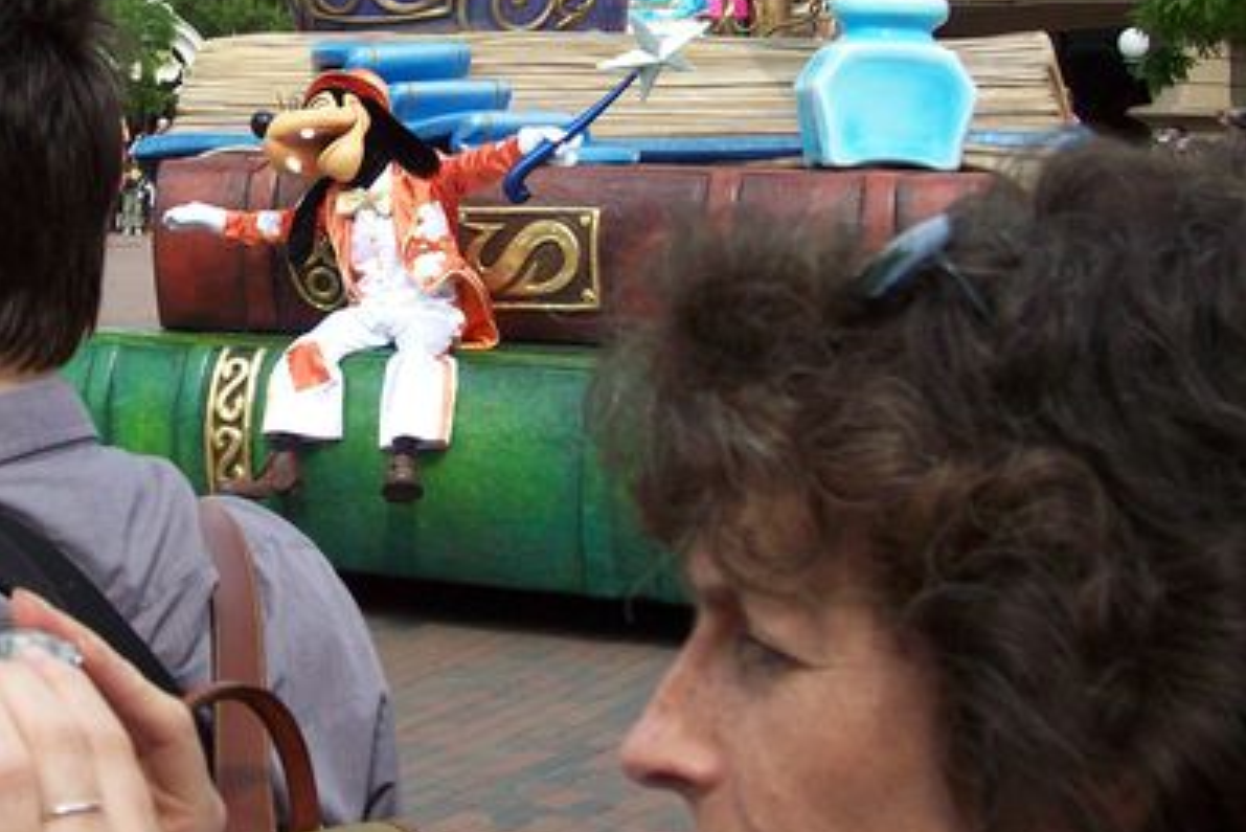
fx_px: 2701
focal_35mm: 78
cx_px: 279
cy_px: 228
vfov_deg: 17.4
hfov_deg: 25.6
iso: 80
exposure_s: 1/525
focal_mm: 7.6
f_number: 3
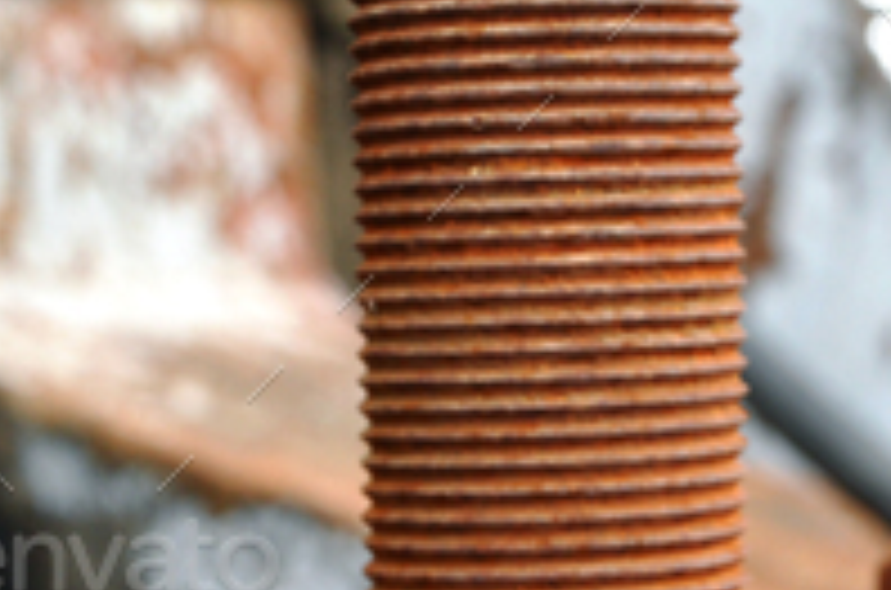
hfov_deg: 12.1
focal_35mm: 170
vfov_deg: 7.9
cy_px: 770
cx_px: 738
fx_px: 4197
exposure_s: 1/50
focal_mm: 38
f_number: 8
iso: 400
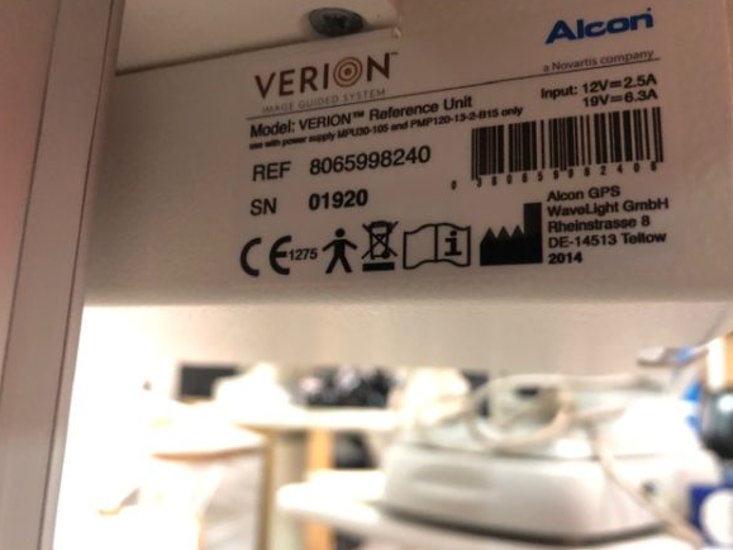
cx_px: 366
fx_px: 614
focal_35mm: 29
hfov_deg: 61.7
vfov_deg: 48.2
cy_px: 276
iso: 80
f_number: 1.8
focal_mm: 3.99
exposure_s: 1/4
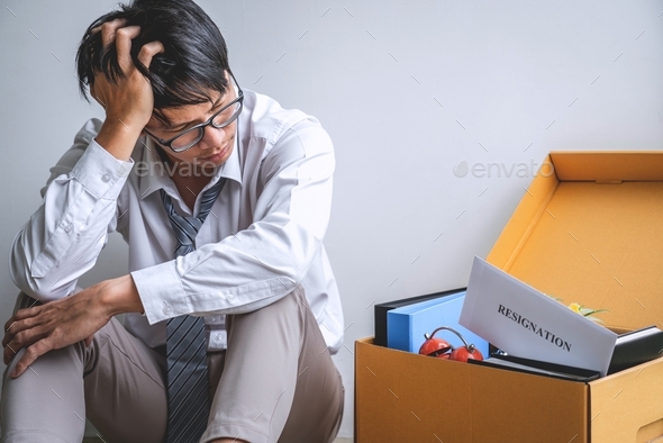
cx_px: 332
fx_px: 1050
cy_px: 222
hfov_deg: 35.0
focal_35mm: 57
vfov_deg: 23.8
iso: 320
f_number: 4
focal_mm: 57
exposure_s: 1/125
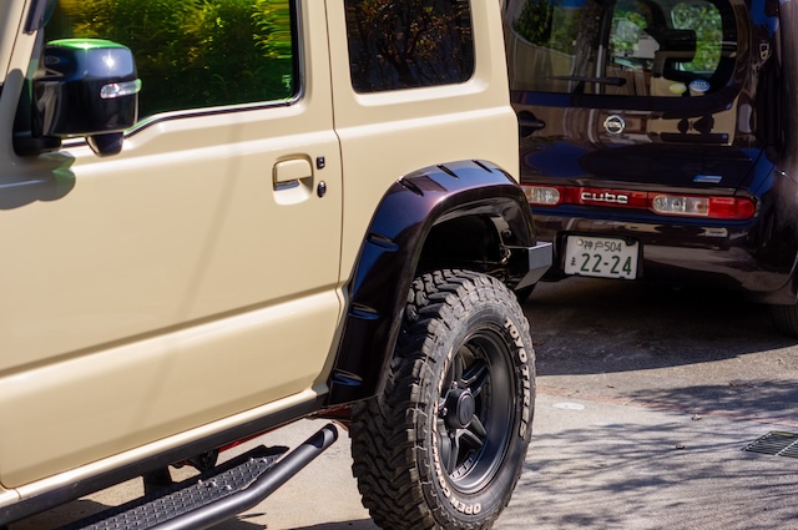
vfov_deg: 18.1
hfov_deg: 27.0
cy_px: 265
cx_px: 399
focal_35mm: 75
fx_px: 1660
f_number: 3.5
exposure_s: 1/2000
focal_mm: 50
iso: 200
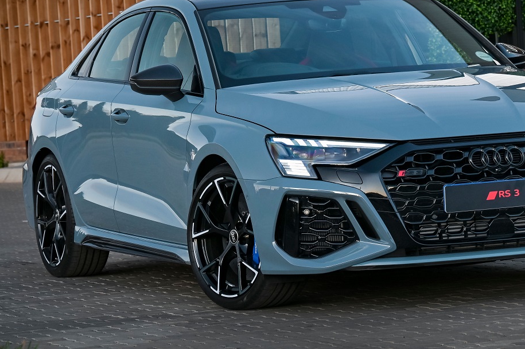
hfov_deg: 10.0
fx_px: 2988
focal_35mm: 205
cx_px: 362
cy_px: 77
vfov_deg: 6.7
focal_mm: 125
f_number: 9
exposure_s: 1/6
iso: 400
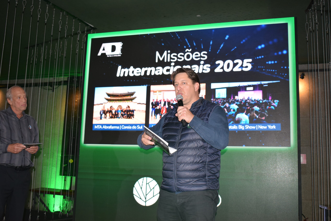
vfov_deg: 34.2
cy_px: 110
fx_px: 359
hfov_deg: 49.6
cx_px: 166
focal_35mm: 39
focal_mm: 26
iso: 800
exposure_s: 1/60
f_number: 4
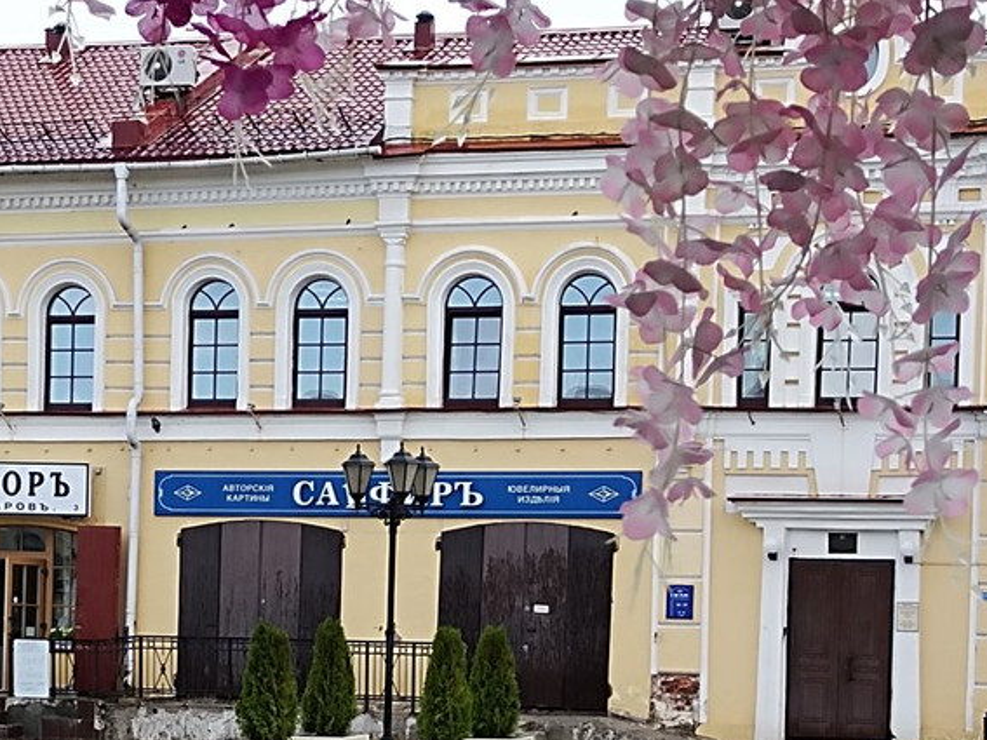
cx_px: 354
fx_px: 2737
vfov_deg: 15.2
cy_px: 655
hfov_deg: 20.4
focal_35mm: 96
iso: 100
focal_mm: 4.75
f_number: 1.8
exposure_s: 1/179
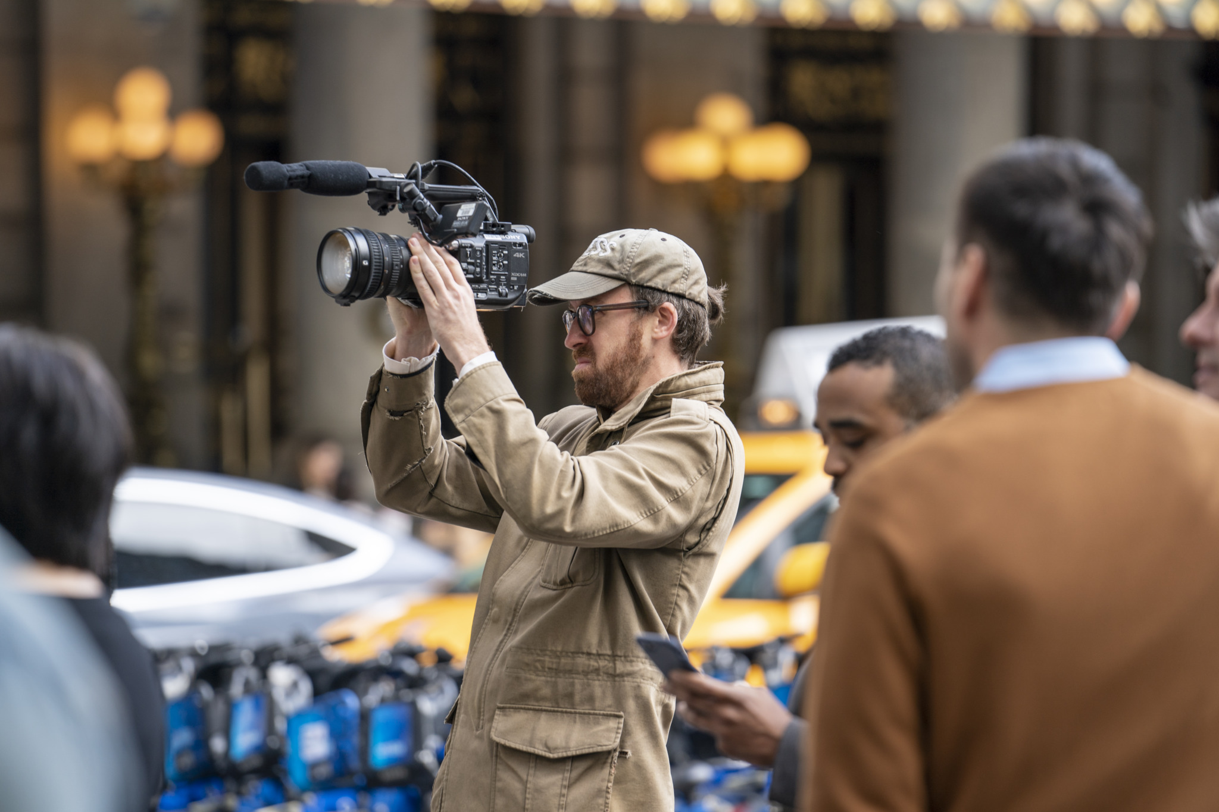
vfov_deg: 6.9
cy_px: 406
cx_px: 610
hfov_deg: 10.3
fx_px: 6771
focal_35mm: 200
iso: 100
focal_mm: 200
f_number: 3.5
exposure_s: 1/200
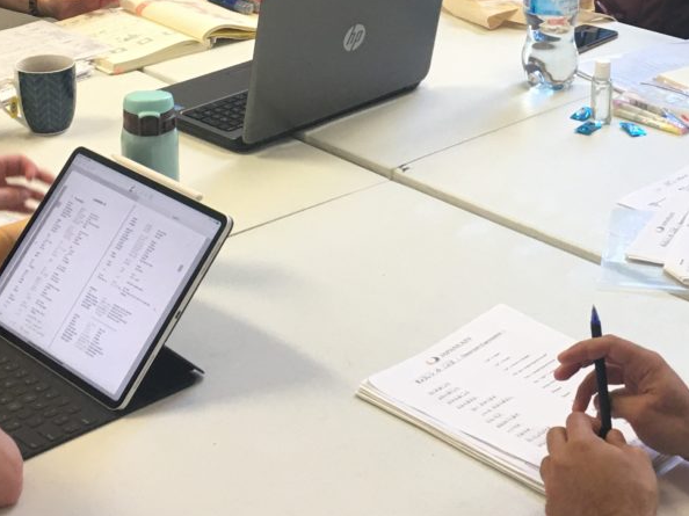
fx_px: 1492
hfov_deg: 25.6
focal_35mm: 75
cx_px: 527
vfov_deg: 19.2
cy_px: 44
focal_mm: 4.15
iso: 50
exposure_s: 1/33
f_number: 2.2
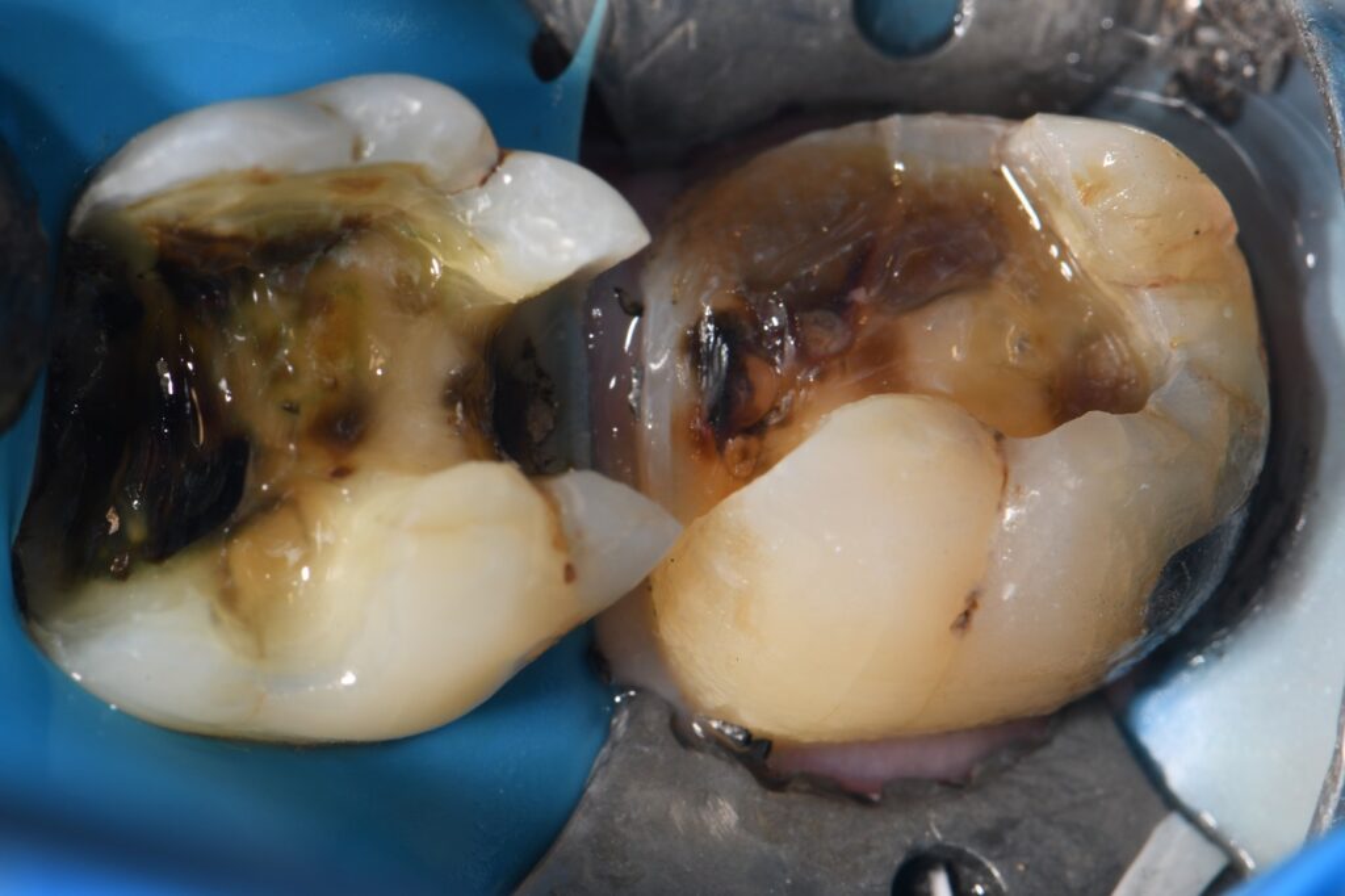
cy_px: 448
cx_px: 672
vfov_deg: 8.7
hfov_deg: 13.1
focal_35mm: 157
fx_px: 5863
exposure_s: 1/160
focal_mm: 105
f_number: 32
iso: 200
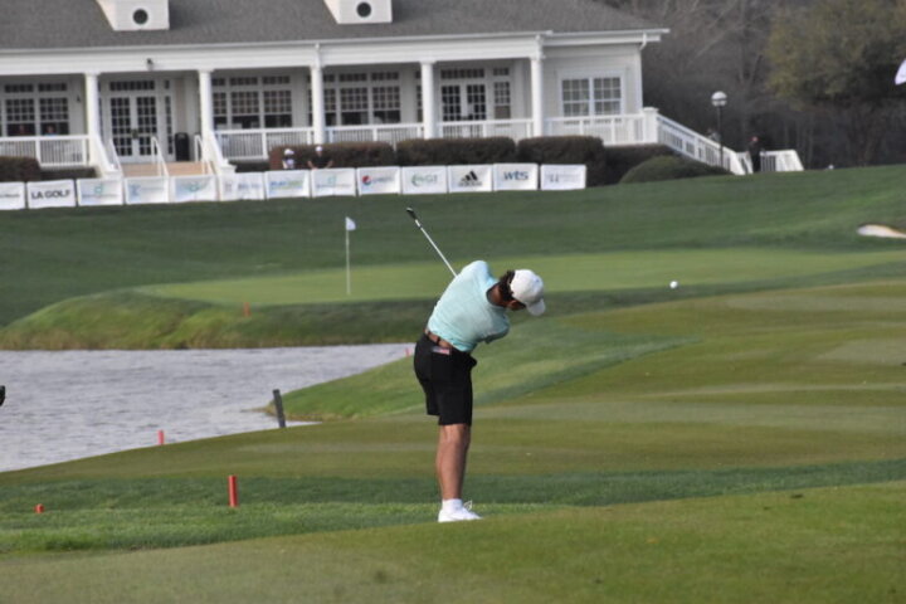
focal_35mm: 330
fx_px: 8304
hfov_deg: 6.2
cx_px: 453
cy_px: 302
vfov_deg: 4.2
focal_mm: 220
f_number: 10
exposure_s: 1/3200
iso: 5600
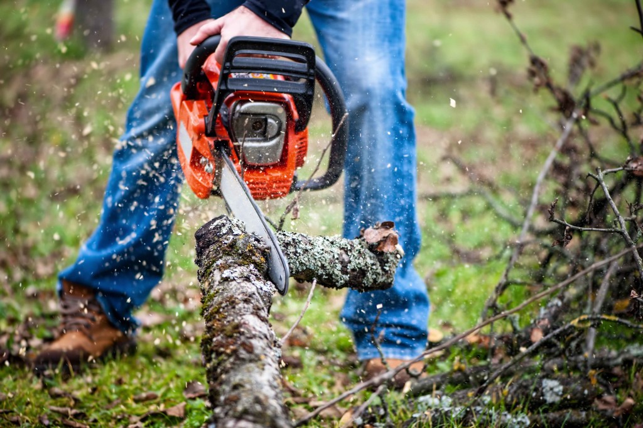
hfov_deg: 19.5
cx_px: 322
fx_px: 1874
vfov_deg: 13.0
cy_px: 214
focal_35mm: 105
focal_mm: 105
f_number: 2.8
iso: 400
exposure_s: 1/500
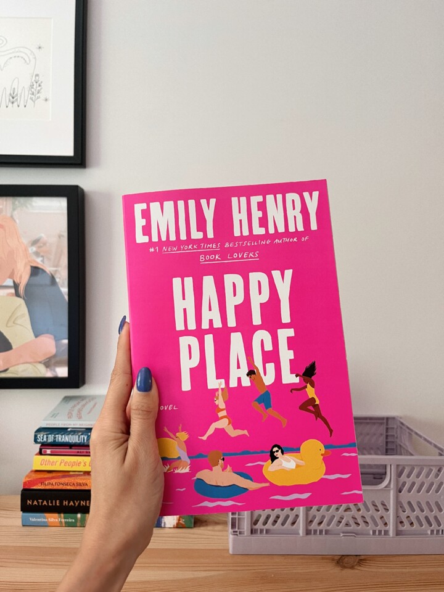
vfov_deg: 67.3
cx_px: 222
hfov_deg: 53.1
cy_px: 296
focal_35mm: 26
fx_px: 445
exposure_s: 1/60
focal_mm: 5.1
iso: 125
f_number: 1.6
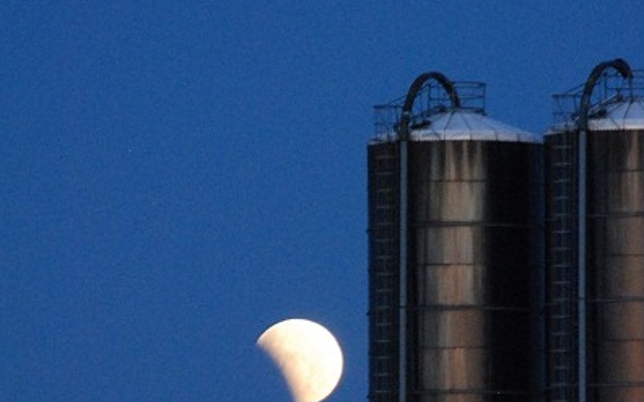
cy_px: 263
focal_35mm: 413
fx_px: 7245
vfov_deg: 3.2
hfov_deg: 5.1
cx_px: 385
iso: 1600
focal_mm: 135
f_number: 5.6
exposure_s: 1/40
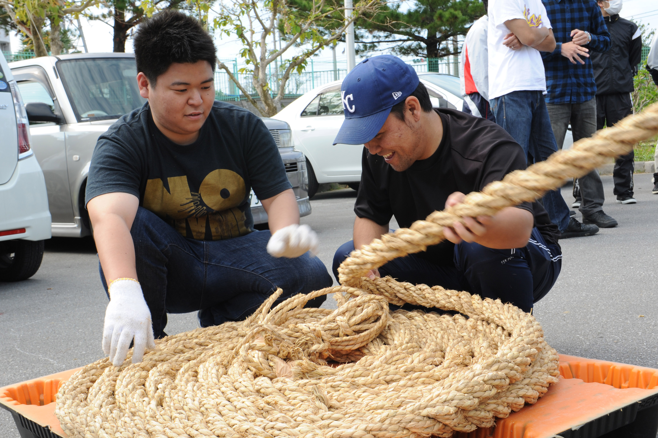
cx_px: 329
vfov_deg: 33.4
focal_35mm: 40
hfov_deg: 48.5
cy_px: 219
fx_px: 731
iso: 320
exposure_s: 1/60
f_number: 16
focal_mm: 40
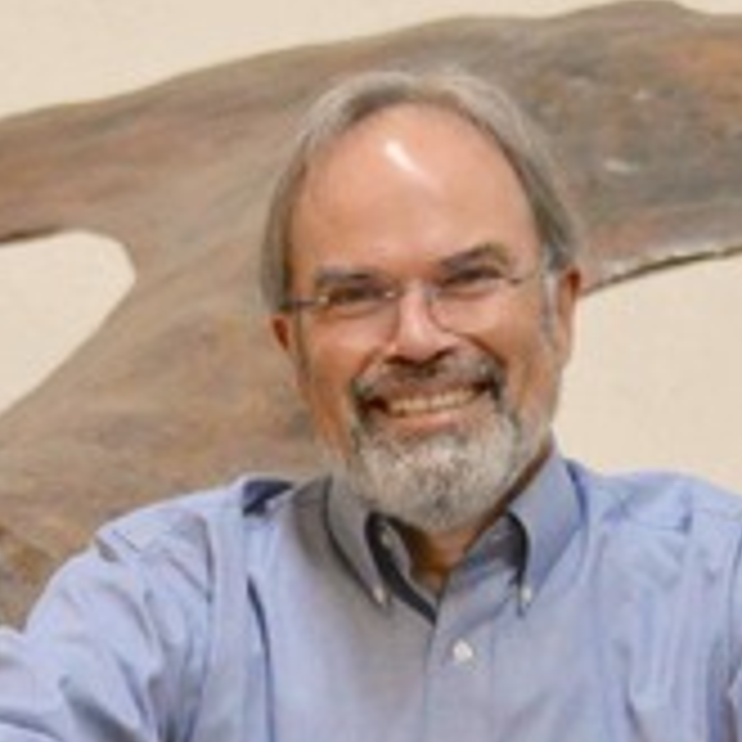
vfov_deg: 4.1
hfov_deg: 4.1
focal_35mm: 432
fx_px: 10476
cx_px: -18
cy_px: 497
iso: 3200
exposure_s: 1/50
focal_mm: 80
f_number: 4.2
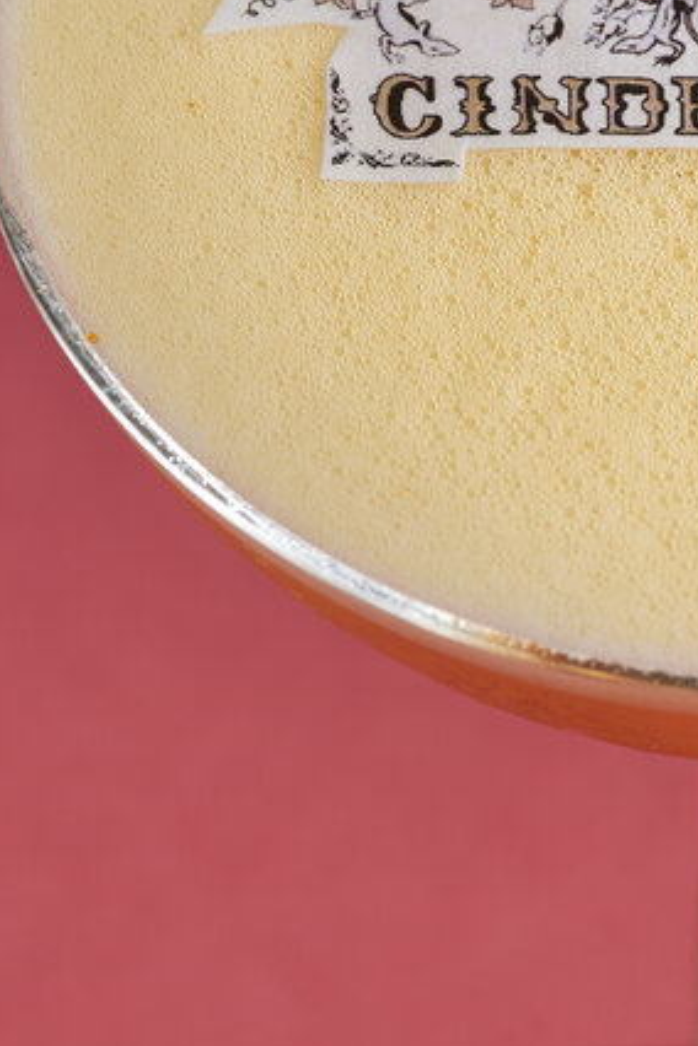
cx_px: 1128
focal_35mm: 370
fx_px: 10760
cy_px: 604
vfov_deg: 5.6
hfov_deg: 3.7
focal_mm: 105
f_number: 8
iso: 80
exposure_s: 1/125
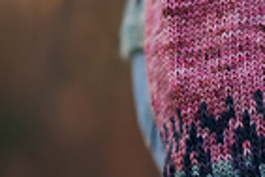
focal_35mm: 302
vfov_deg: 4.5
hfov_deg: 6.7
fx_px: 2223
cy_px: 10
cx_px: 376
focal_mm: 85
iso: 125
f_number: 1.8
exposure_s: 1/500
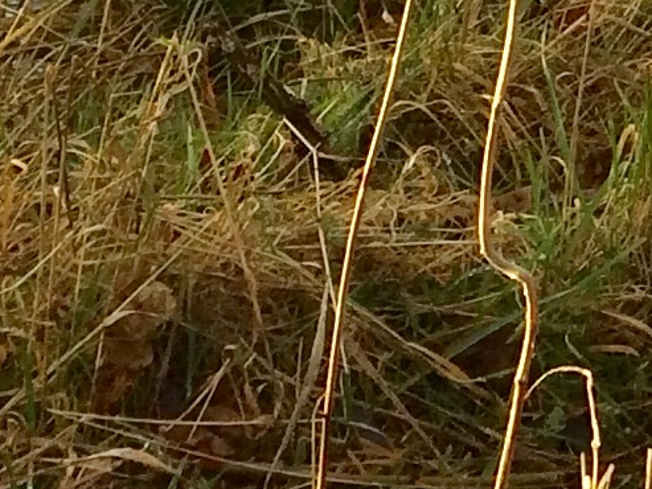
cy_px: -786
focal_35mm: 192
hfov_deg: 9.5
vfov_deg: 7.2
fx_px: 3617
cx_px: 1416
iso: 32
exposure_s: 1/641
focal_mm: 4.15
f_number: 2.2
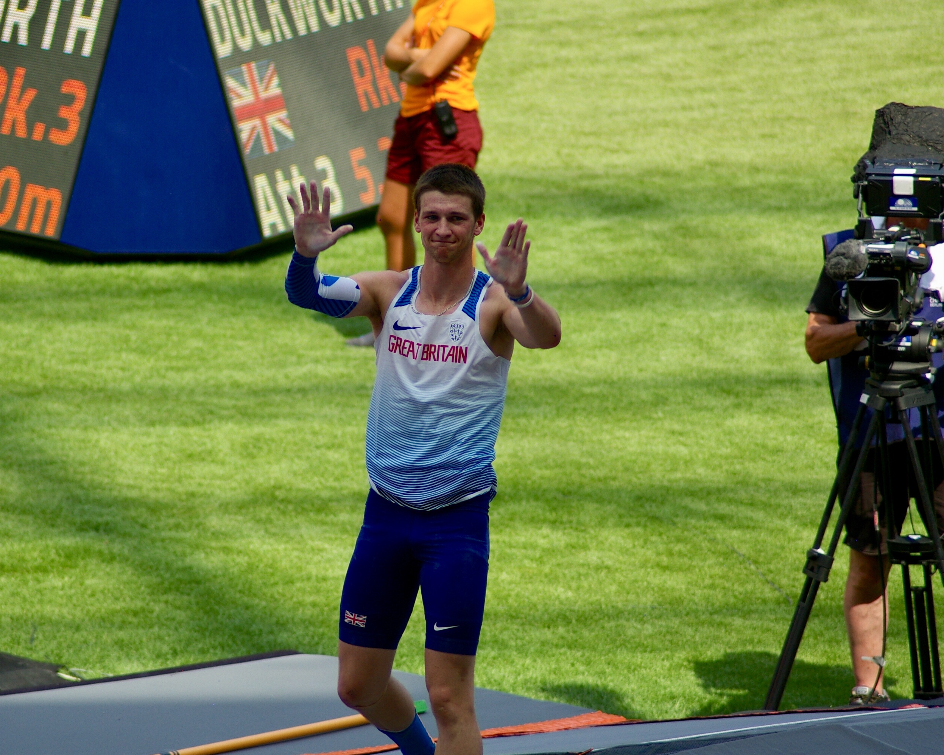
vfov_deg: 3.0
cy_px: 377
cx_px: 416
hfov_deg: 3.8
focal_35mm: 509
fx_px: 14220
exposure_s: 1/500
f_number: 6.7
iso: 200
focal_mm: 300
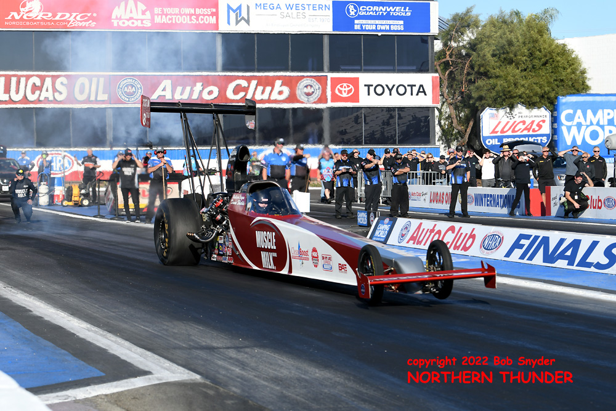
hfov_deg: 19.5
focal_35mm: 105
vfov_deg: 13.0
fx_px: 1797
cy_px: 206
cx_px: 308
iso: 160
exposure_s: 1/1000
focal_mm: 70
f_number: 5
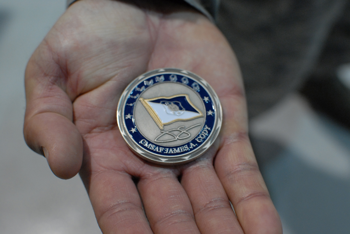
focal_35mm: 52
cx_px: 175
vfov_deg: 25.8
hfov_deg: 37.8
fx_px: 511
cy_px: 117
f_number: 4
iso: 800
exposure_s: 1/100
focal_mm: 35
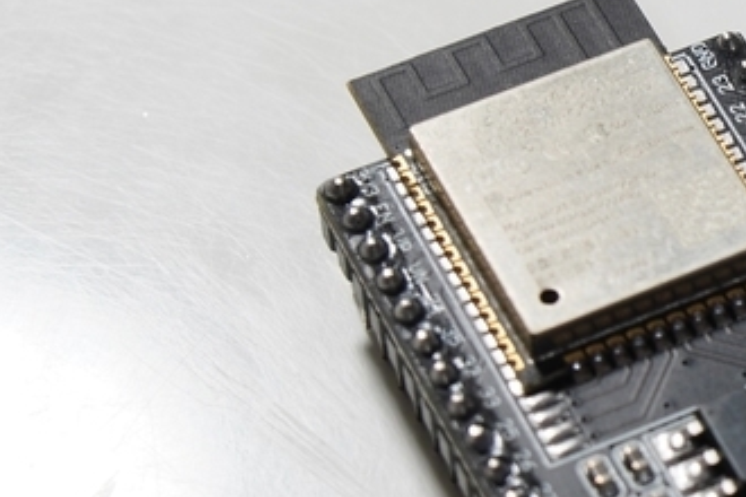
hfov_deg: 9.5
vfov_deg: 6.6
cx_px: 1248
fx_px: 4289
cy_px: 217
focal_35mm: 207
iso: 160
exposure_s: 1/10
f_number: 7.1
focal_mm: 38
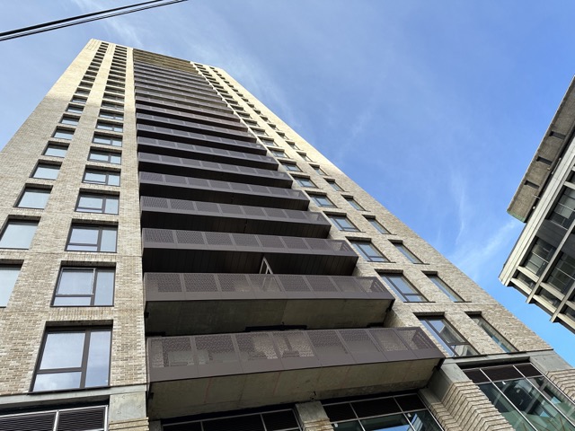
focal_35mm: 24
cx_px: 288
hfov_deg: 71.6
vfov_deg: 56.8
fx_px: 399
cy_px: 216
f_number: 1.78
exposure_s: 1/2028
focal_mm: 6.86
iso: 80
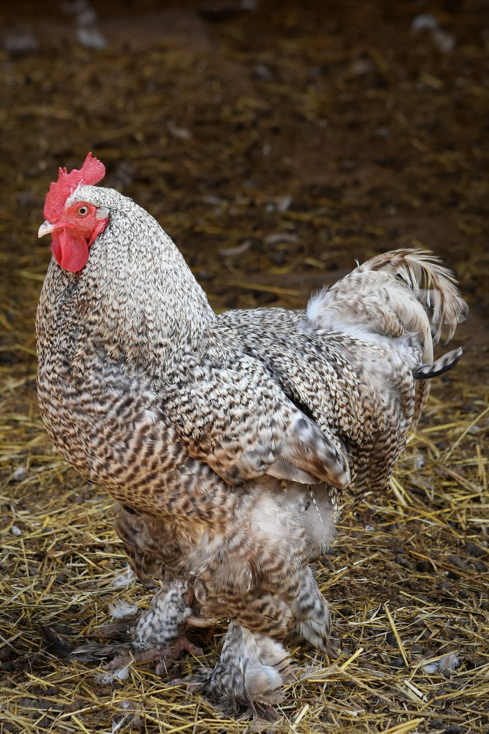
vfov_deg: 12.5
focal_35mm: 165
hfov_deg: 8.3
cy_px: 367
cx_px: 244
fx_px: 3362
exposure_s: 1/200
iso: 400
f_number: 7.1
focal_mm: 110
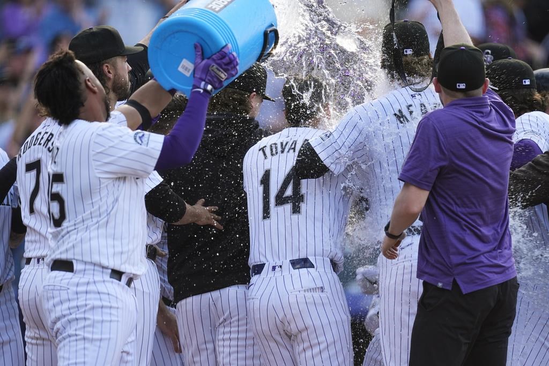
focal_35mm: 600
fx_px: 9151
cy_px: 183
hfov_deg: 3.4
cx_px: 274
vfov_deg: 2.3
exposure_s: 1/640
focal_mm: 600
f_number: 4
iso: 400
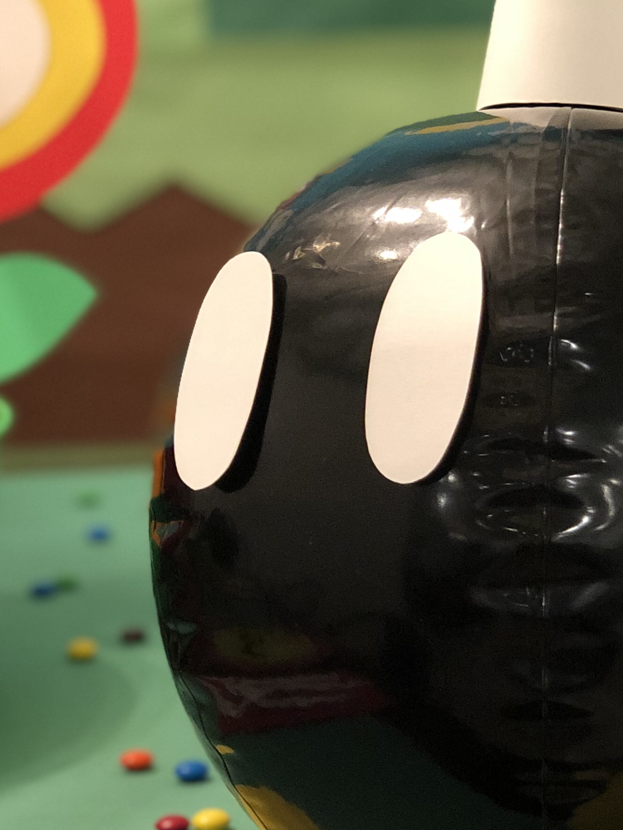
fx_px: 2831
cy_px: 415
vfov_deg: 16.7
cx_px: 427
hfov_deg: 12.5
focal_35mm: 118
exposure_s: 1/24
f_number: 2.4
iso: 160
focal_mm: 6
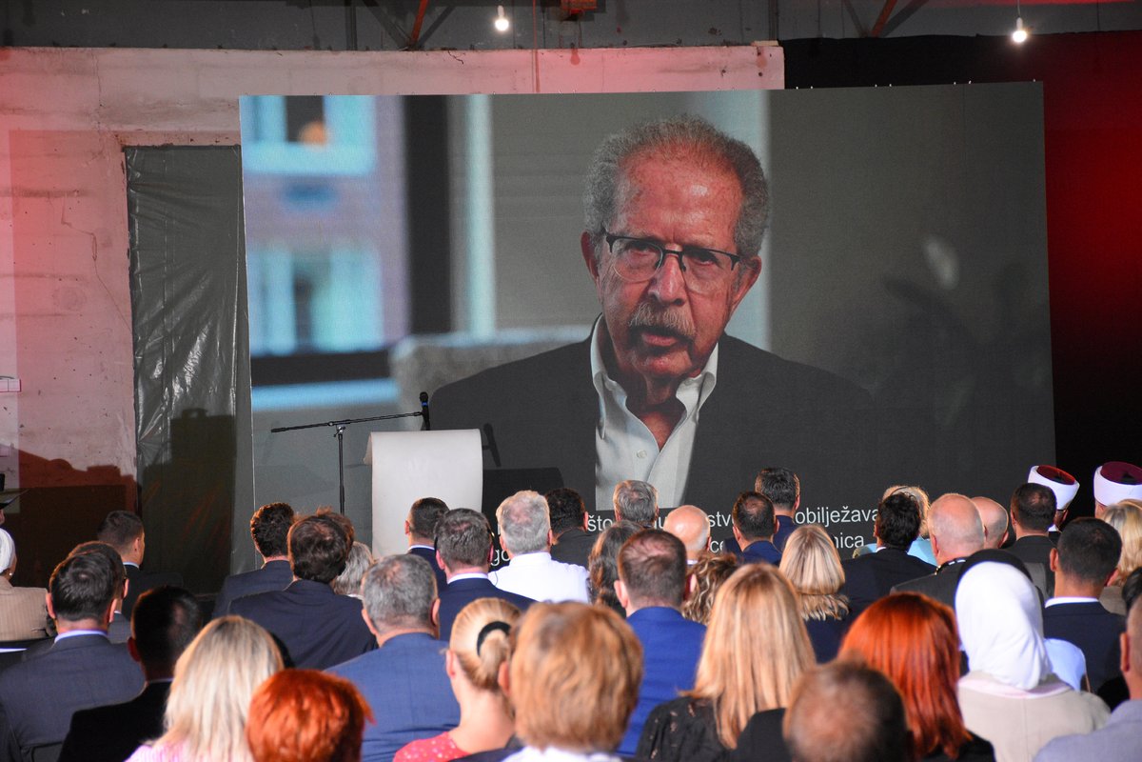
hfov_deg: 18.2
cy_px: 381
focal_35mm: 112
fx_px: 3568
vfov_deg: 12.2
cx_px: 571
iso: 2200
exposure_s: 1/125
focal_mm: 75
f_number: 5
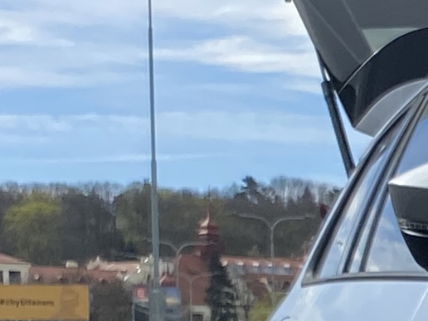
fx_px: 2510
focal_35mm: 203
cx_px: 1252
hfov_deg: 8.3
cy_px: 626
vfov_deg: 7.1
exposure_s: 1/2513
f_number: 1.8
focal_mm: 4.25
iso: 32
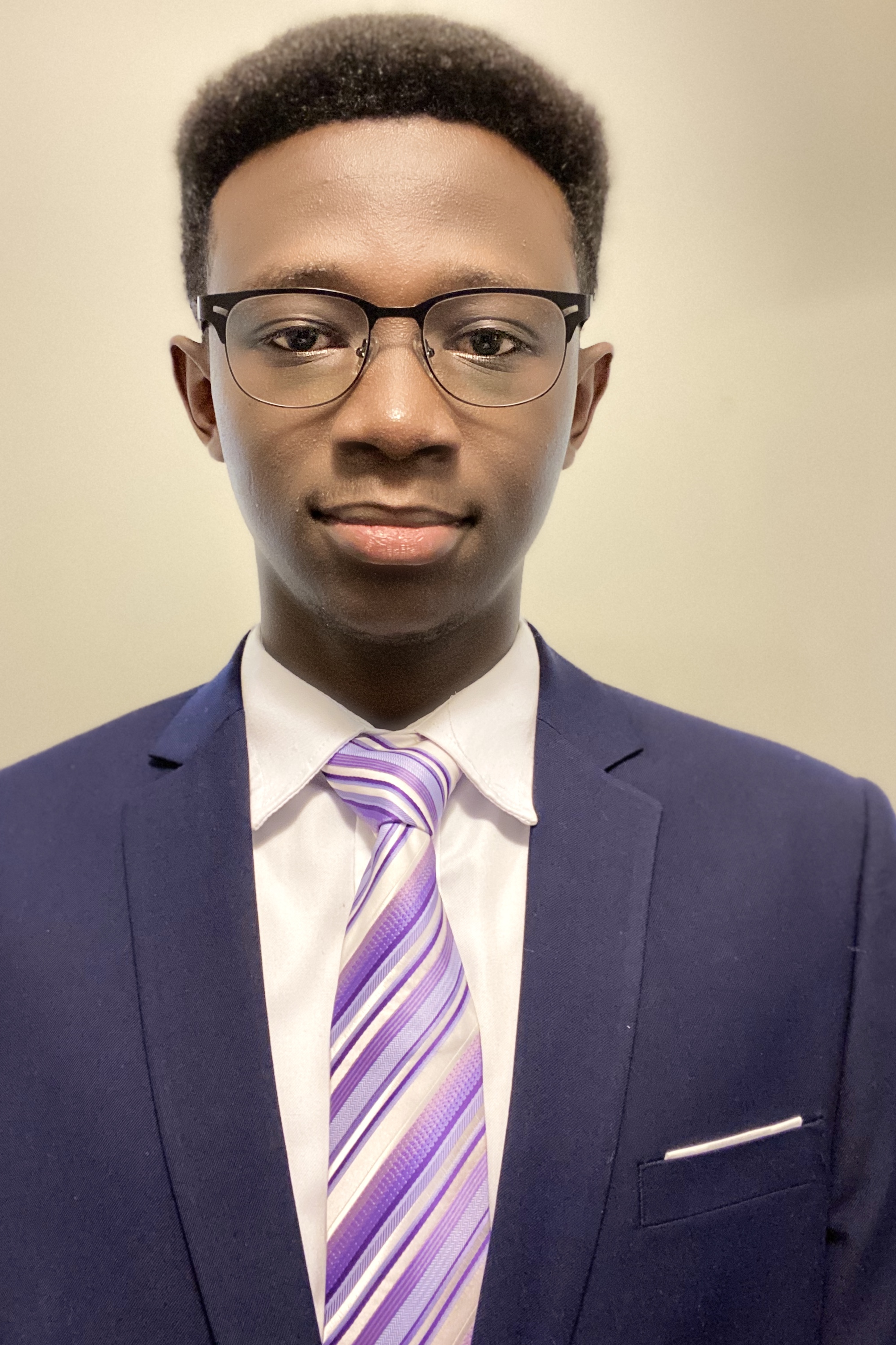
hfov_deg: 41.1
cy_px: 683
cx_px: 411
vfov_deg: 58.7
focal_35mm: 32
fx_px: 1195
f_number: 2.2
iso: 640
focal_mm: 2.71
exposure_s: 1/24
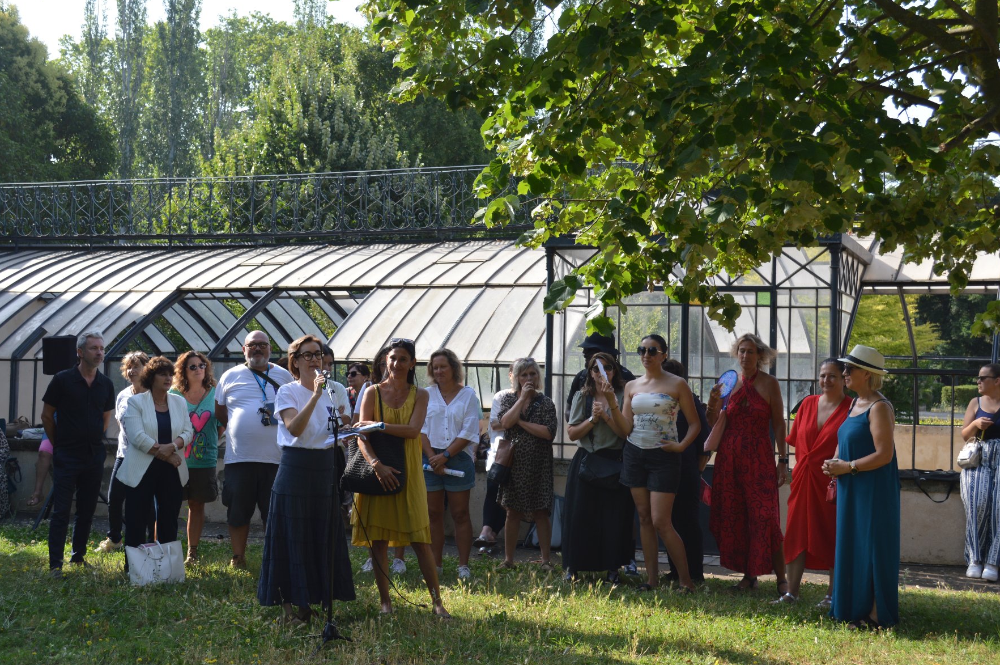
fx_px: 1415
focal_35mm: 51
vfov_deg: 26.4
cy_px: 306
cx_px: 475
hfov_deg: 38.9
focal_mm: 30
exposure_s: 1/160
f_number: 6.3
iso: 100
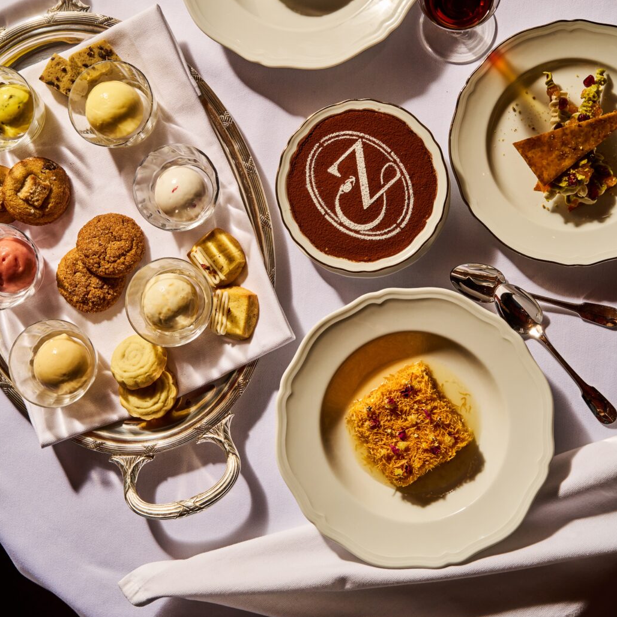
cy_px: 239
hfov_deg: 26.9
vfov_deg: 26.8
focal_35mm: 64
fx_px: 1291
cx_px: 308
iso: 400
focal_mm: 50
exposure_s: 1/160
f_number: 9
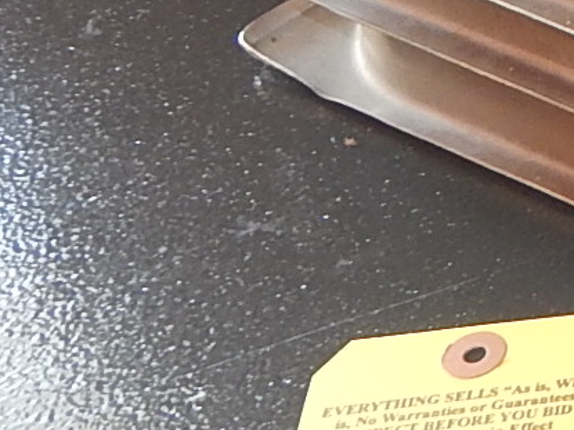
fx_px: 2089
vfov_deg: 11.4
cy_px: -173
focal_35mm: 126
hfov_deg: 12.9
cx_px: 1259
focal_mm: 4
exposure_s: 1/5
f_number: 3
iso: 200
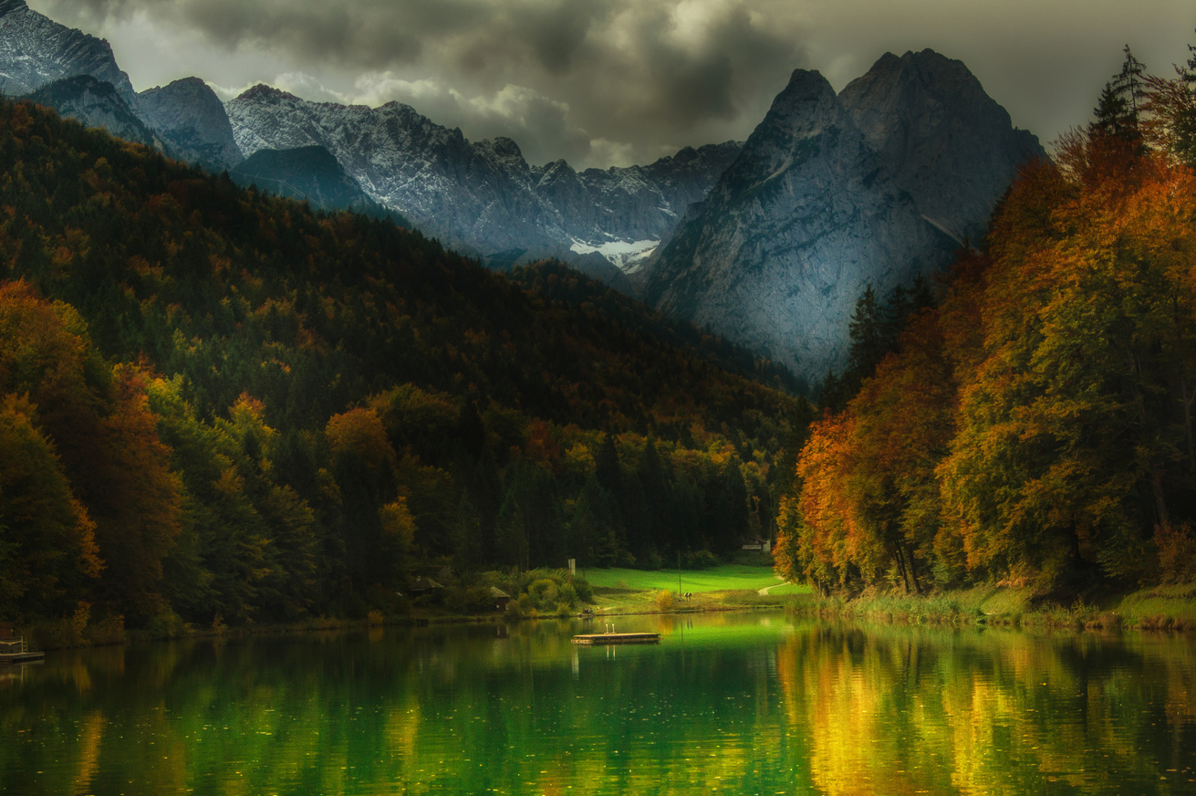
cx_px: 562
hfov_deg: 35.1
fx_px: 1892
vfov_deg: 23.7
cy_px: 342
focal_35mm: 57
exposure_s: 1/800
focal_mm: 31
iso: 160
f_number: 10
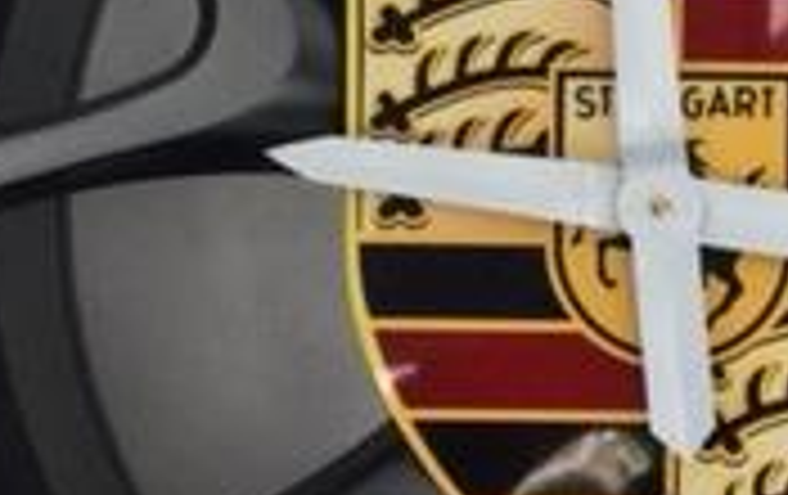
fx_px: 2581
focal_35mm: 120
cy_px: 230
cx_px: 725
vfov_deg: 11.0
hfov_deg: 17.1
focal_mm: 3.3
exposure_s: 1/33
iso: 50
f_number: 2.4
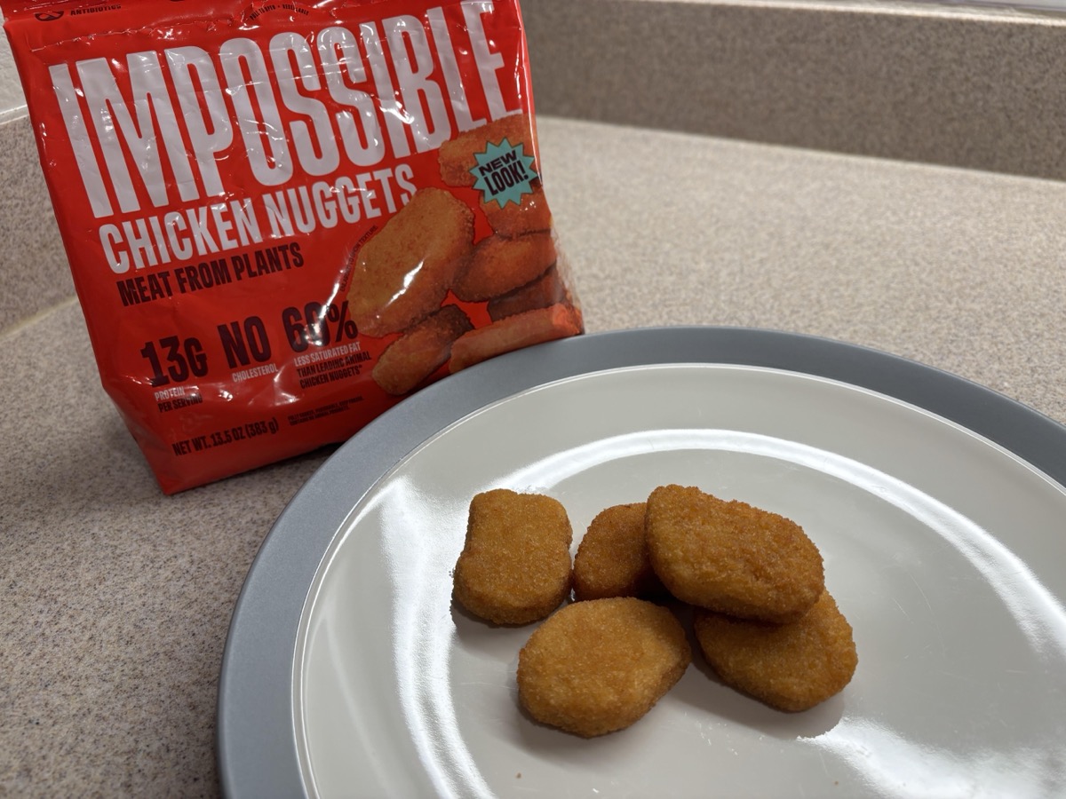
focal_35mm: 26
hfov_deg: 67.3
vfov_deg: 53.1
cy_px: 400
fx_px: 801
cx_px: 533
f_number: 1.6
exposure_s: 1/120
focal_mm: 5.96
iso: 64
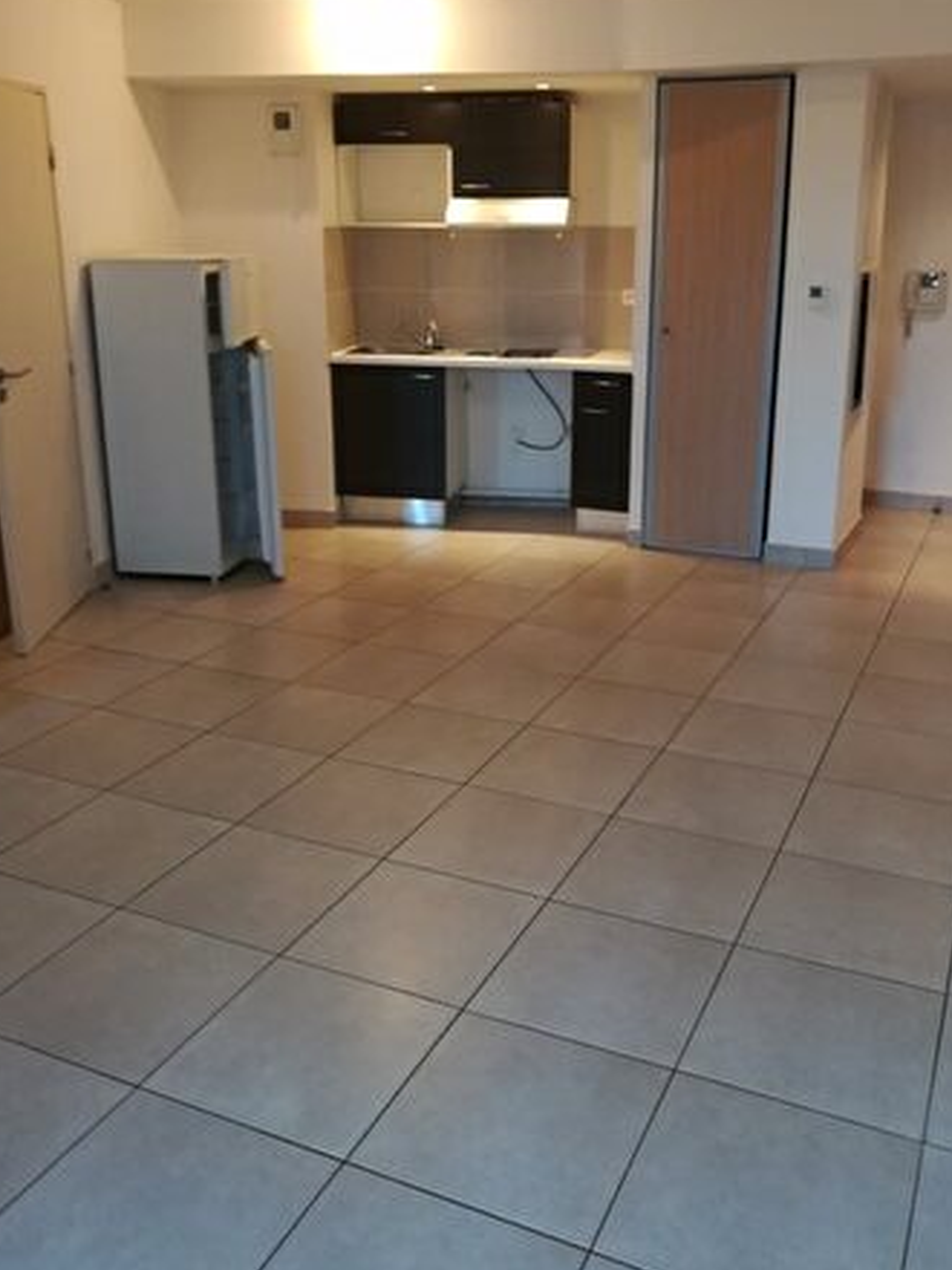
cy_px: 553
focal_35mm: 31
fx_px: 1137
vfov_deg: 58.2
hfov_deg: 45.4
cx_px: 522
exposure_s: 1/33.3
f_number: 2.2
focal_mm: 3.83
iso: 250
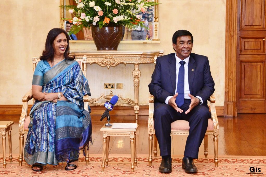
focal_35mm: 70
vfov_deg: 19.5
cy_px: 88
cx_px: 133
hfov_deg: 28.8
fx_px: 517
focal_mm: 70
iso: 3200
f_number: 5
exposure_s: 1/200
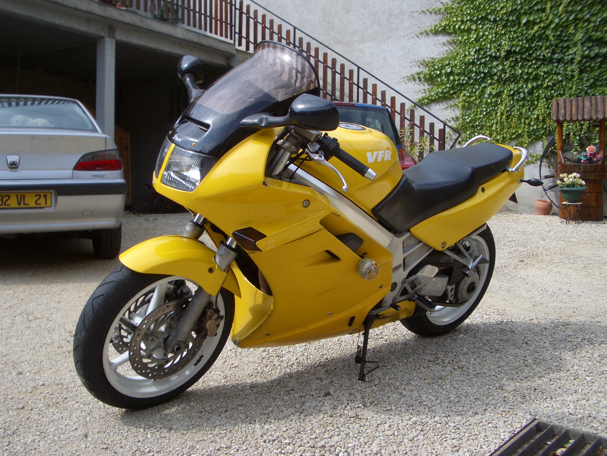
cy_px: 228
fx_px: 614
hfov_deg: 52.6
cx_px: 304
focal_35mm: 35
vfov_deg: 40.7
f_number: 4.3
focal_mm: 5.8
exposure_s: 1/400
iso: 50
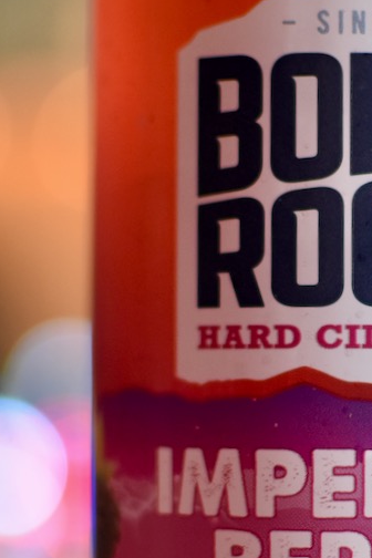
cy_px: 362
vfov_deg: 15.4
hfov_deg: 10.2
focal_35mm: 133
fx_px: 2066
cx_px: 330
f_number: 1.8
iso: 1000
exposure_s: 1/200
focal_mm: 35
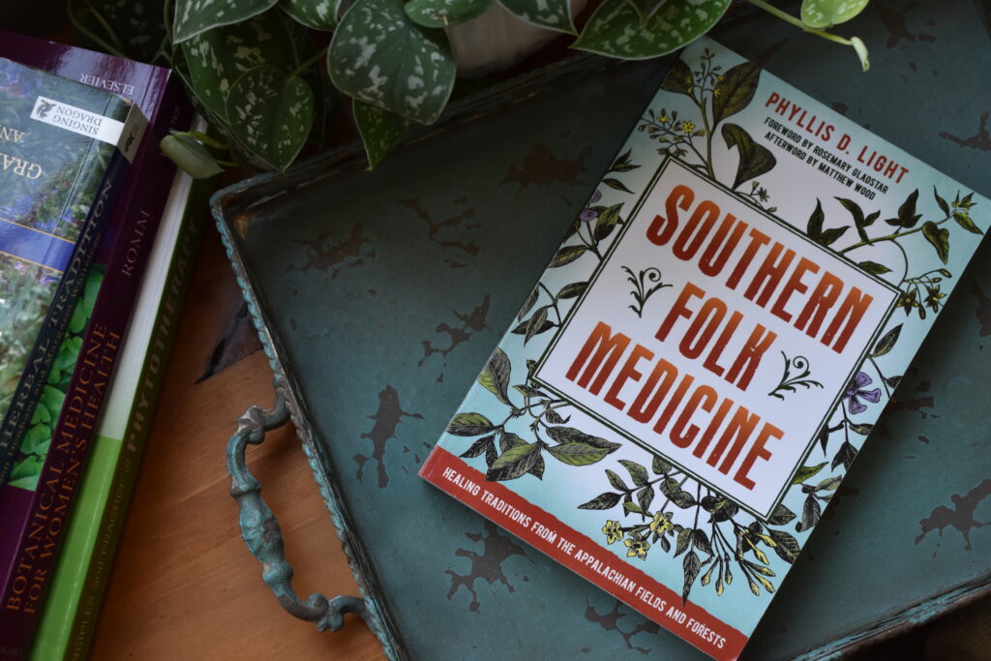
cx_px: 496
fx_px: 1569
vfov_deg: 23.8
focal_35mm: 57
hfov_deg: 35.0
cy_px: 330
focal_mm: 38
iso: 640
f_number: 5.6
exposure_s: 1/125
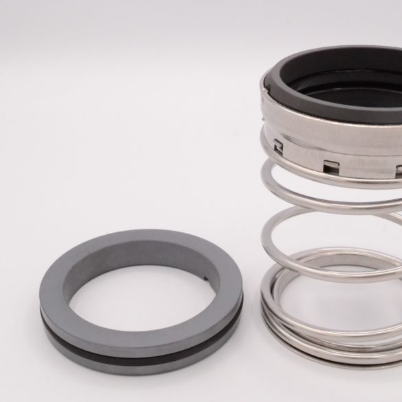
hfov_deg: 38.8
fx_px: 565
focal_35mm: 43
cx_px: 260
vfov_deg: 39.2
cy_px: 199
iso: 3200
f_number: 11
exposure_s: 1/500
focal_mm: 22
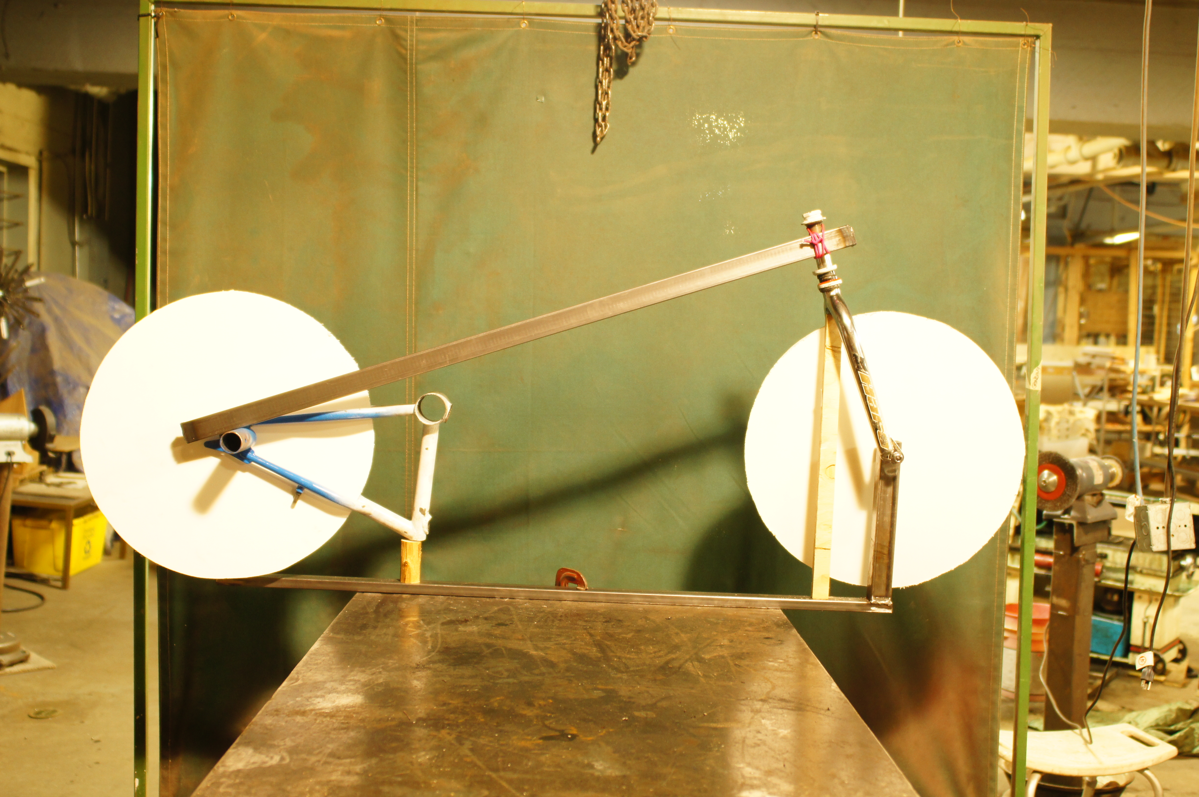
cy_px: 398
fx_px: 1198
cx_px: 600
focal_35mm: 36
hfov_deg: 53.2
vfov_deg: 36.8
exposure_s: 1/30
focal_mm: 24
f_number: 2.8
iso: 800
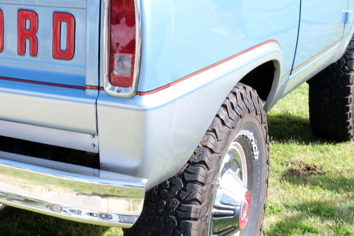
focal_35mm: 73
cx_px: 26
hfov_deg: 26.6
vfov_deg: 18.6
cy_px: 75
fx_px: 718
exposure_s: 1/34
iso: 400
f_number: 16
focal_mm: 23
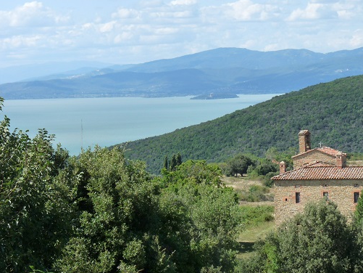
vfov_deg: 10.8
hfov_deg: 14.4
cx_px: 263
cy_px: 164
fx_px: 1437
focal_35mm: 137
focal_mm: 16.7
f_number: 5.6
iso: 160
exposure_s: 1/320
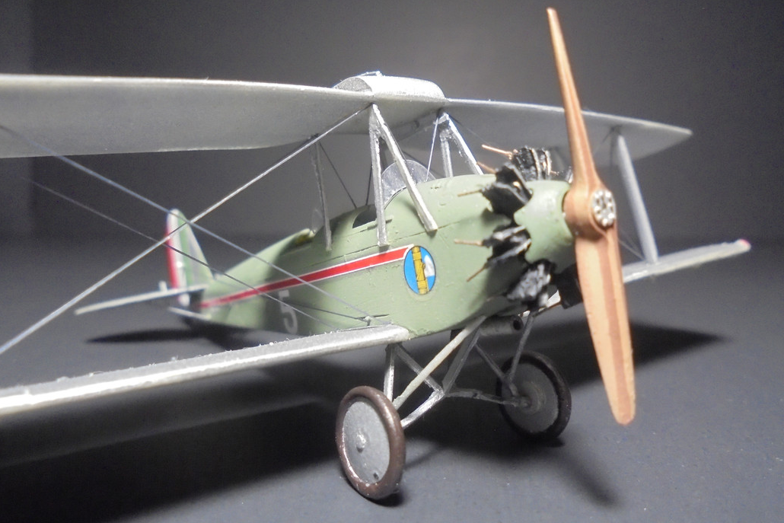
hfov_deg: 65.5
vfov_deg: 46.4
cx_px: 392
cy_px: 267
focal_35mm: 28
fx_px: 610
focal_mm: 4.6
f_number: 3.5
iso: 400
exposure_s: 1/25
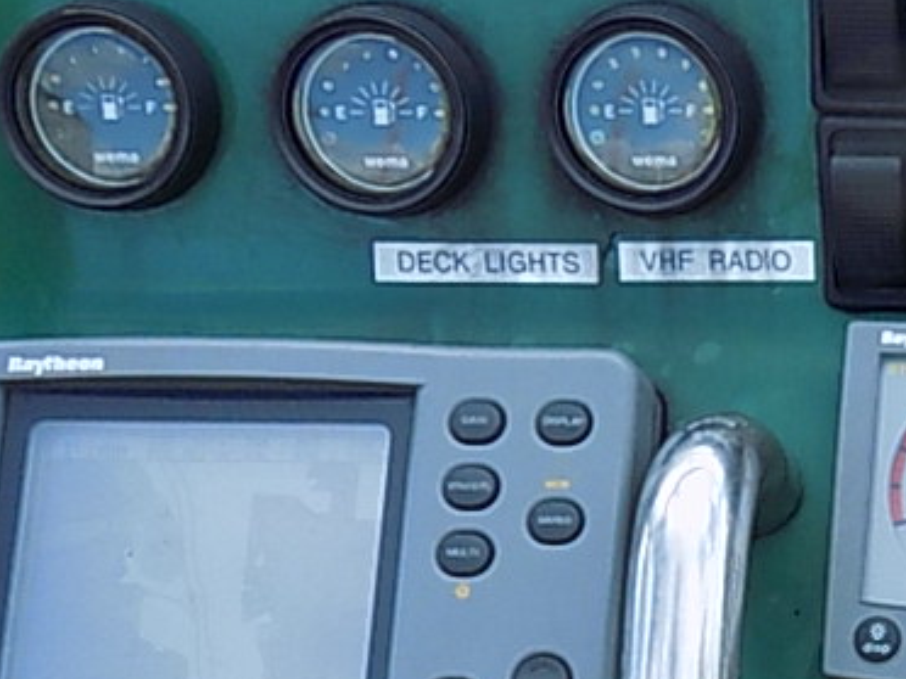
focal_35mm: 99
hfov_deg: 17.6
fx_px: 2591
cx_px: 1391
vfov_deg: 14.6
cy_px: 735
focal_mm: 4
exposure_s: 1/320
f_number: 3.1
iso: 80
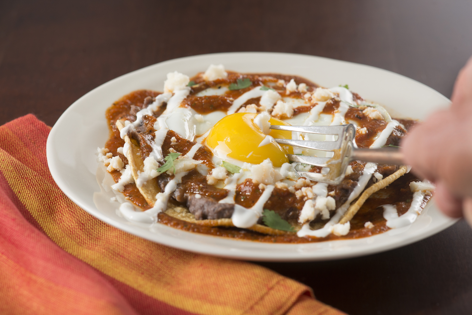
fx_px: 1377
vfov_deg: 13.0
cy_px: 158
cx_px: 236
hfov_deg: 19.5
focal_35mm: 105
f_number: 9
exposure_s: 1/200
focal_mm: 105
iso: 400
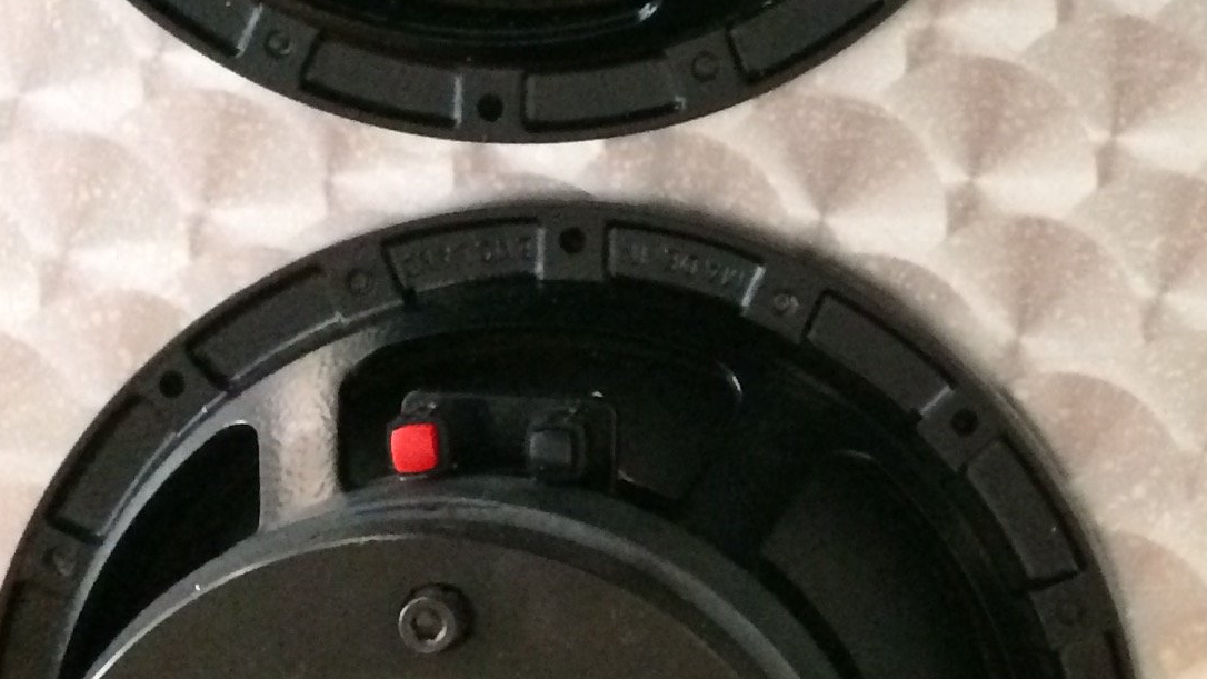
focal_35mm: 95
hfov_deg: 21.7
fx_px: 3041
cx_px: 1186
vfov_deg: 12.7
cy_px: 137
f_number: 2.2
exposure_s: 1/15
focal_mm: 4.15
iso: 400
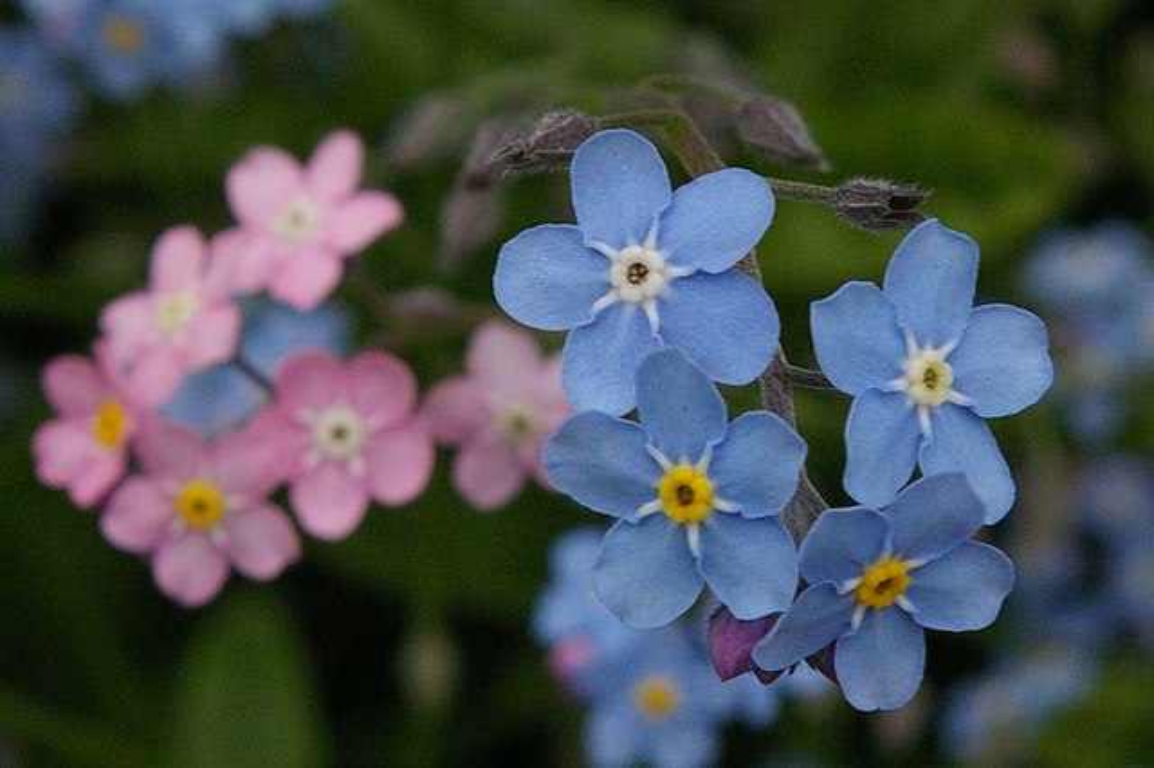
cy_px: 384
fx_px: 2643
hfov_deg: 24.6
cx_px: 577
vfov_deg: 16.5
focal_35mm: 82
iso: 800
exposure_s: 1/125
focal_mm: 55
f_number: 16
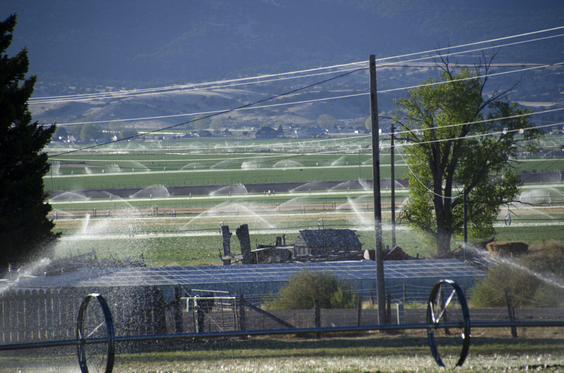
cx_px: 282
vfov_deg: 4.1
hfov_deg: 6.3
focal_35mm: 330
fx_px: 5159
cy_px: 186
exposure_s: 1/800
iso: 200
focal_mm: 220
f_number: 7.1
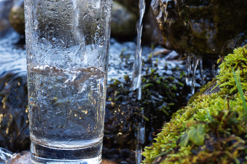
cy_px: 44
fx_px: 905
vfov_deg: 10.4
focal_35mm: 132
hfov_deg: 15.5
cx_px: 73
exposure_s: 1/125
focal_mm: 36
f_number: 4
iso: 200
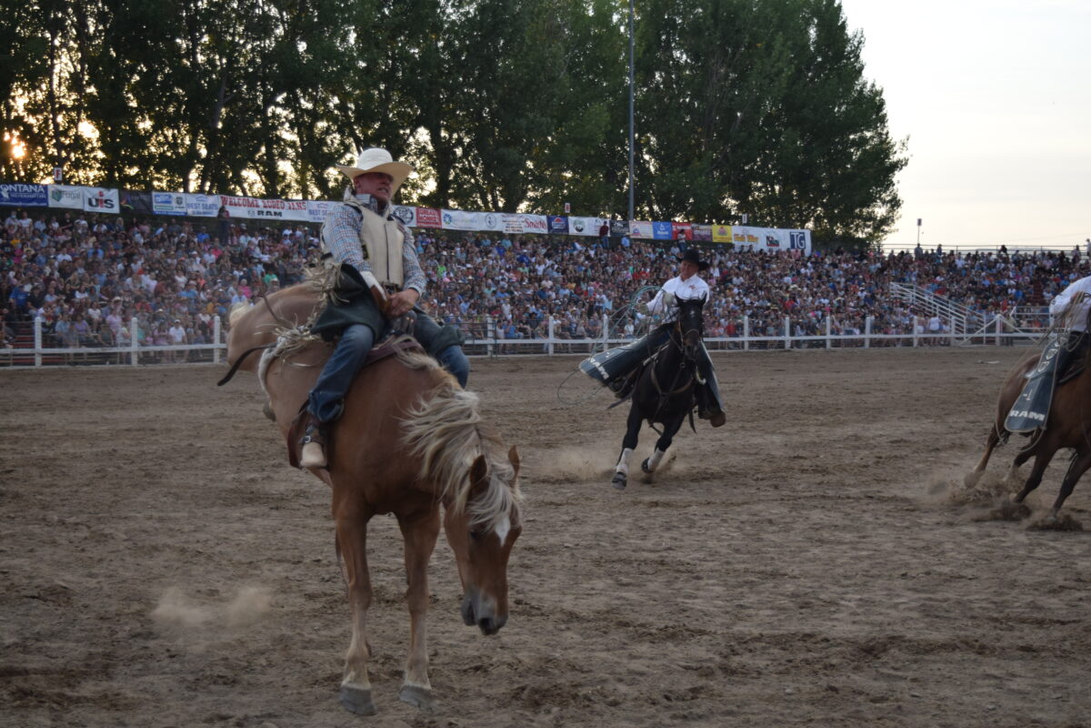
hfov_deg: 36.9
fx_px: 1636
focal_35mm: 54
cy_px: 364
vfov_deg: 25.1
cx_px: 546
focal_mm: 36
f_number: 4.8
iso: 800
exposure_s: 1/800
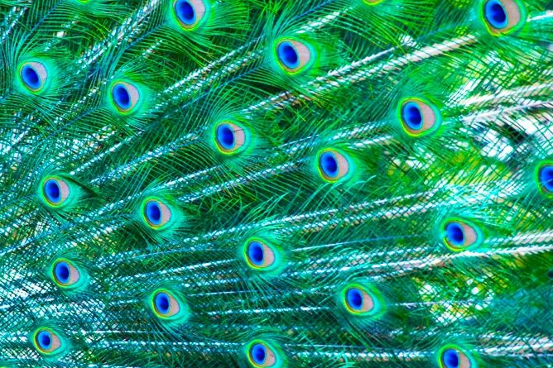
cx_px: 103
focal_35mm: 353
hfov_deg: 5.8
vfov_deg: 3.9
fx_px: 5419
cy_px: 212
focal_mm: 135
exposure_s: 1/125
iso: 400
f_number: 5.6
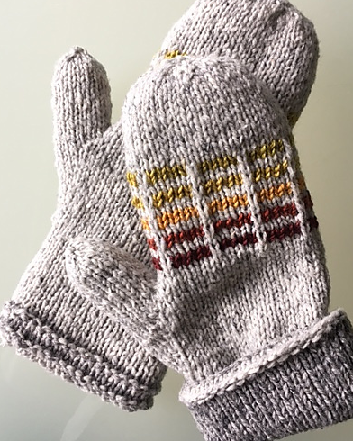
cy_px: 203
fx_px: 483
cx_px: 181
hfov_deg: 40.1
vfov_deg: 49.0
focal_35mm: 37
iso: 50
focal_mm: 4.15
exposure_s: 1/30
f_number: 2.2
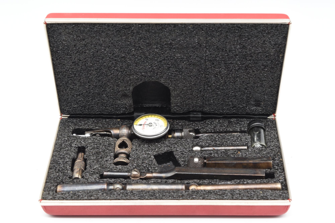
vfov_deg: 19.7
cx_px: 168
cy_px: 112
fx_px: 642
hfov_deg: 29.2
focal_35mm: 69
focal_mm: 46
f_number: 8
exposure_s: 1/125
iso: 640
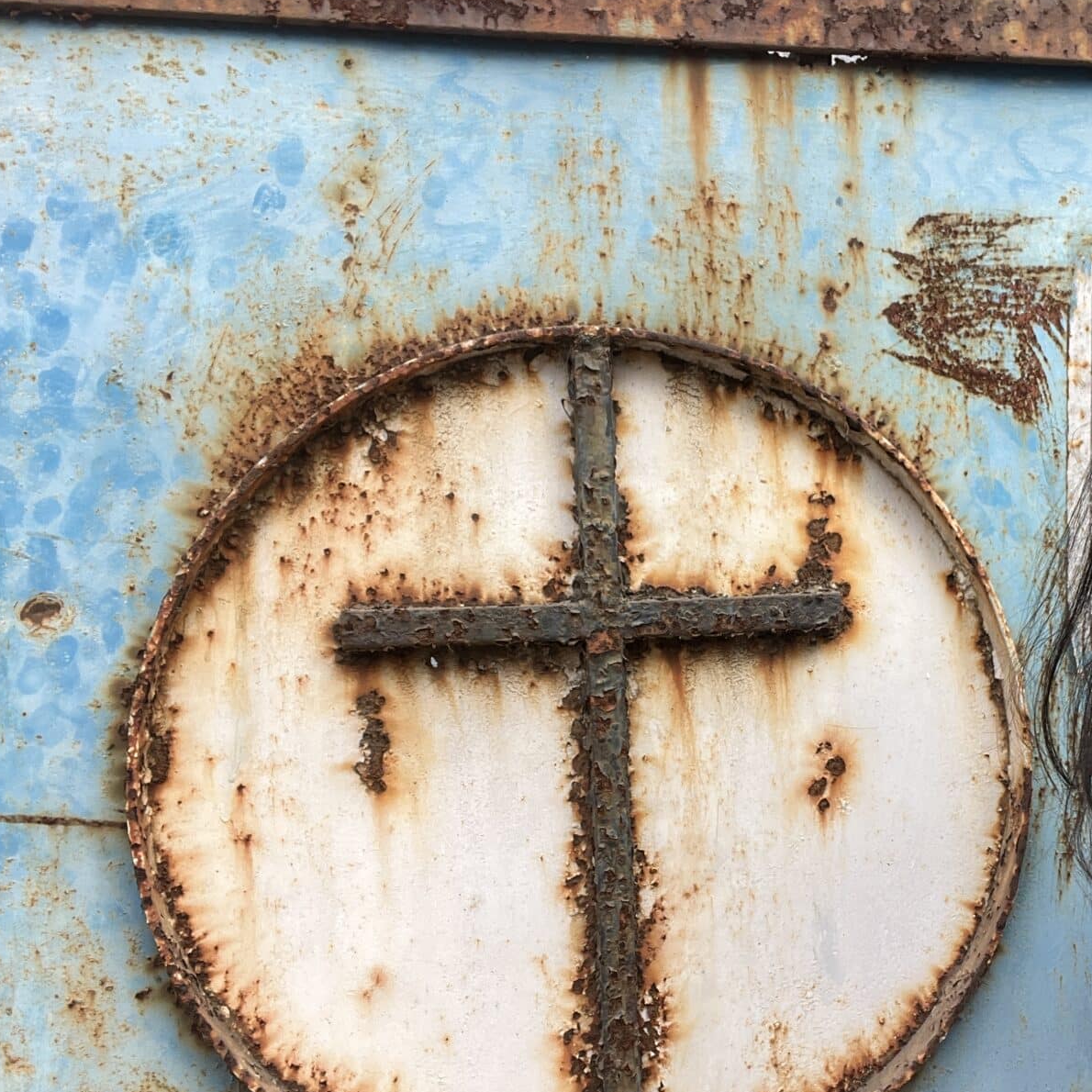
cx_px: 769
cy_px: 621
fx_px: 1249
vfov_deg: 47.1
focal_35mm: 35
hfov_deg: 46.1
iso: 40
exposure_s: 1/121
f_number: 2.2
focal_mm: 2.71
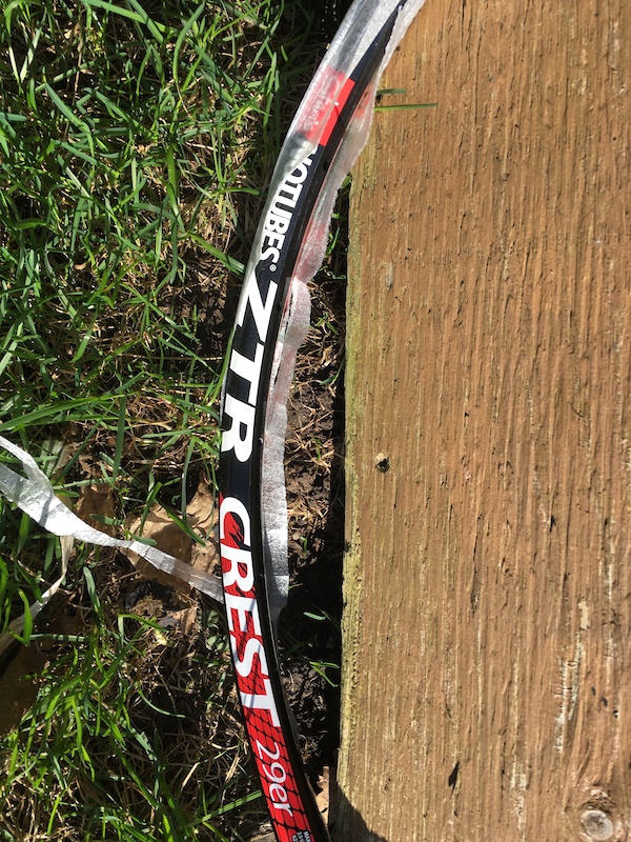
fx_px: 705
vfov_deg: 61.7
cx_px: 316
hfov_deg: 48.2
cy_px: 421
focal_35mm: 29
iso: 25
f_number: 2.2
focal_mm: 4.15
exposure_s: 1/845
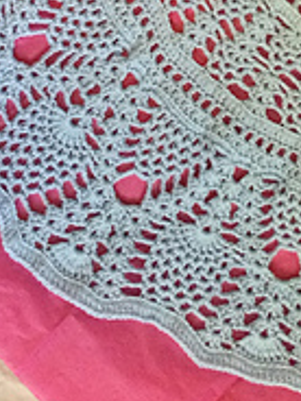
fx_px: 1171
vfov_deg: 17.8
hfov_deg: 14.6
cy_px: -161
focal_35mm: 101
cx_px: 216
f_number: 2.2
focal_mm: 4.15
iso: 160
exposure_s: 1/30
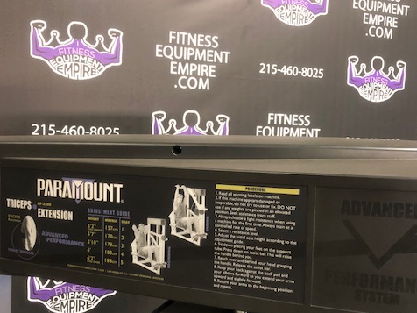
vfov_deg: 36.7
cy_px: 179
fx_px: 470
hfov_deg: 47.8
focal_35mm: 39
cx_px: 191
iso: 100
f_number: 1.8
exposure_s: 1/6
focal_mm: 3.99
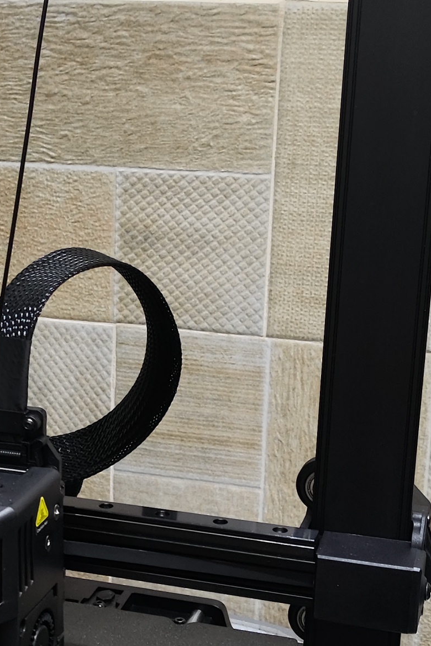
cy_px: 382
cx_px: 83
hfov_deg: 19.3
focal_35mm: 70
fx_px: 1257
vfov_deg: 28.8
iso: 120
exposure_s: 1/33.3
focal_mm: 4.68
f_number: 1.8
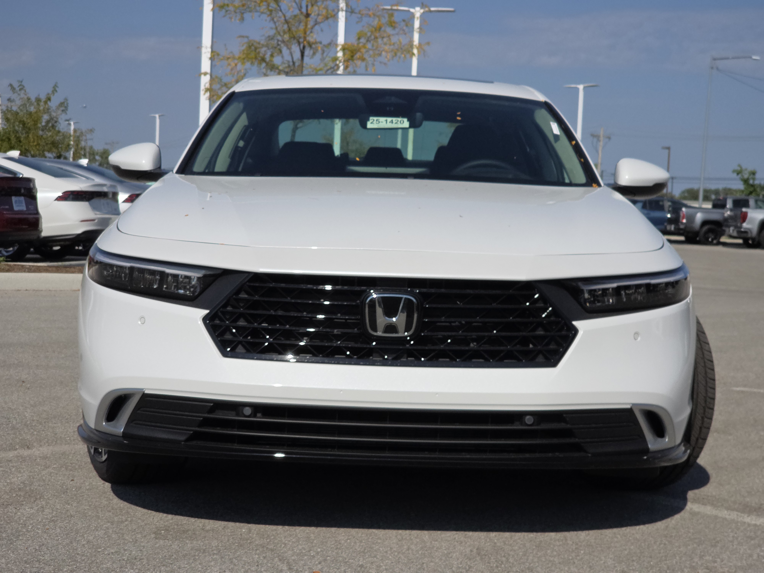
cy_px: 286
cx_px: 382
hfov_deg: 28.2
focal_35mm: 69
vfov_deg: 21.3
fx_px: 1523
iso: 50
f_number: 2.4
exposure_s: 1/4421
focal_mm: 7.9
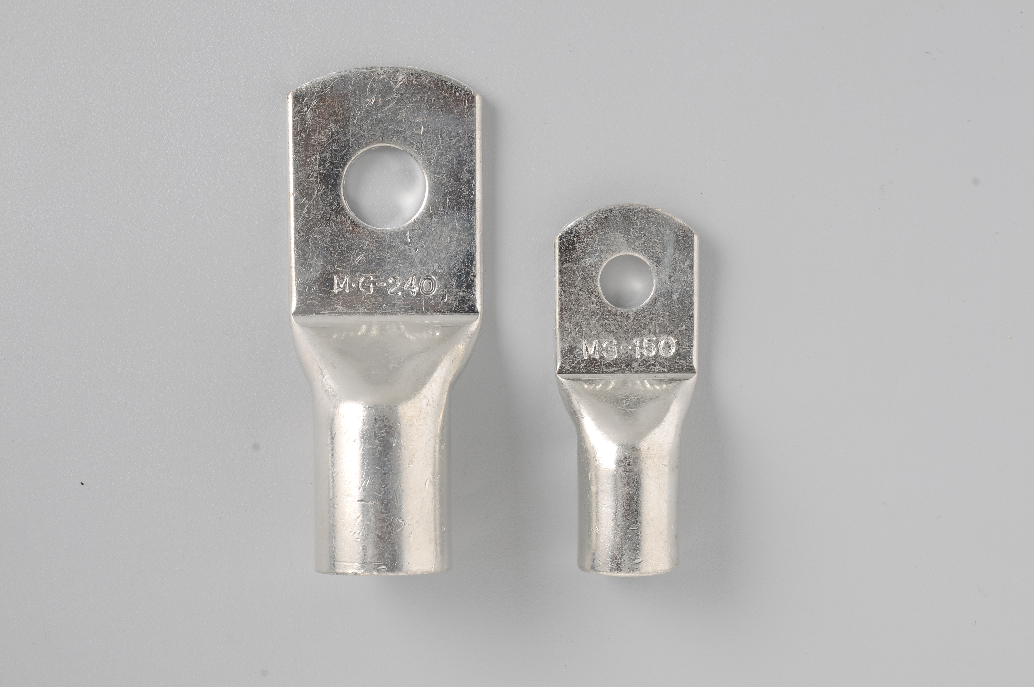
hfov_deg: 26.0
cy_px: 344
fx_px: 2238
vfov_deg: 17.4
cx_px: 517
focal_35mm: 78
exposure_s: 1/80
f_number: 16
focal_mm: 52
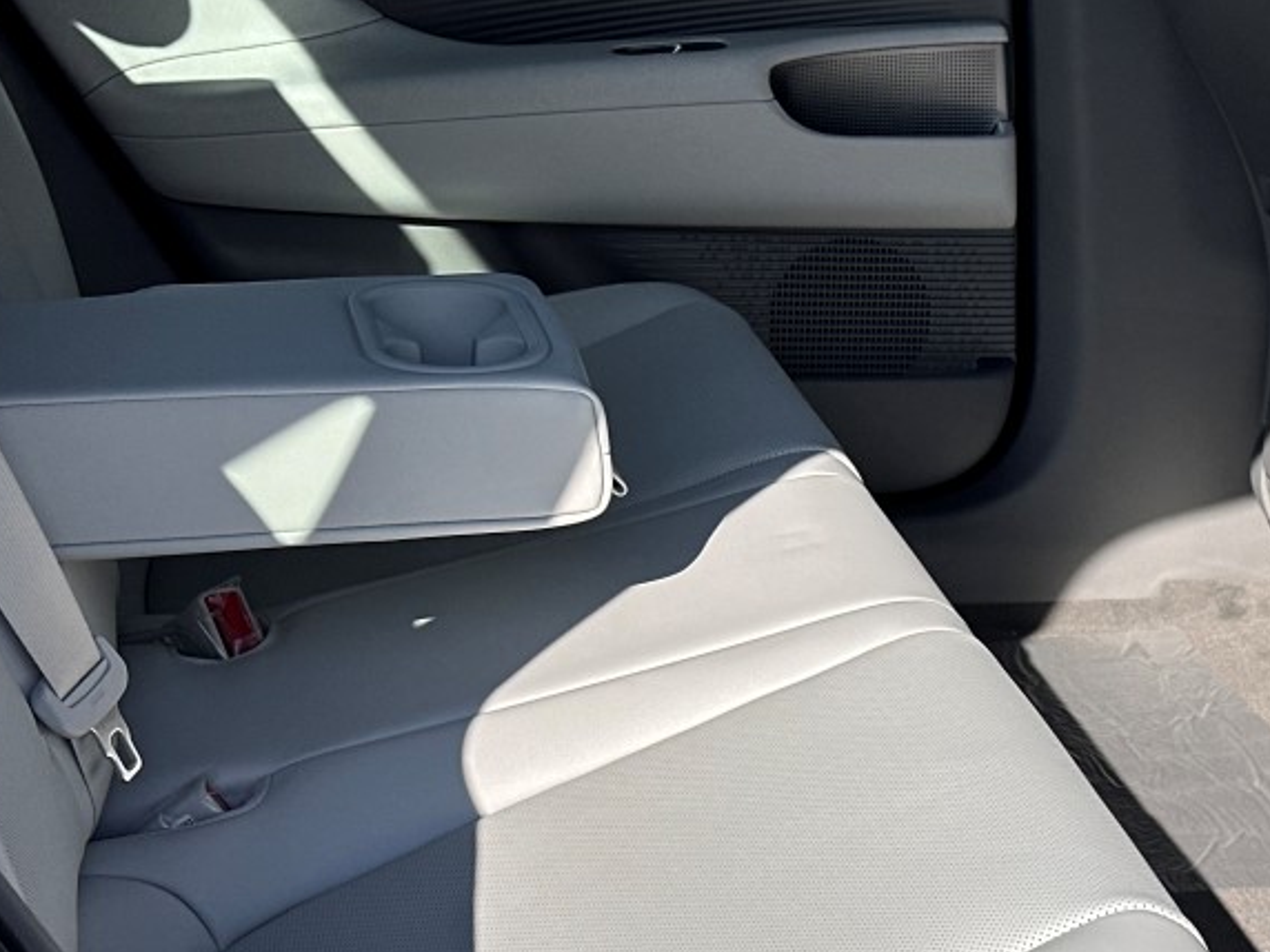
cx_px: 784
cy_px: 526
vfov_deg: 17.2
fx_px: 3155
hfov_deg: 22.7
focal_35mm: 86
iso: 64
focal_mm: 6.86
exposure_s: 1/3597
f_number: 1.78
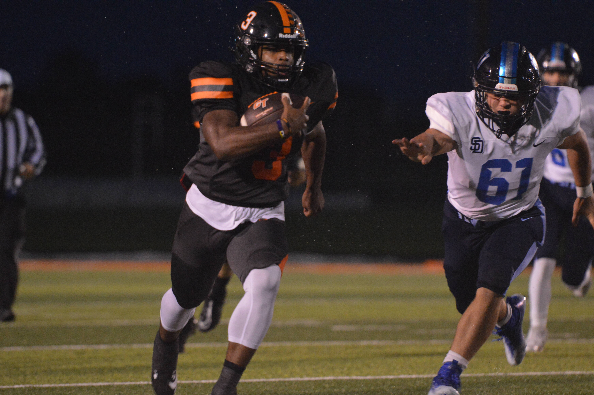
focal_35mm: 278
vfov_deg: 4.9
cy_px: 198
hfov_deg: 7.4
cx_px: 297
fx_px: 4575
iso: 3200
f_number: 2.8
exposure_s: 1/500
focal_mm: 185
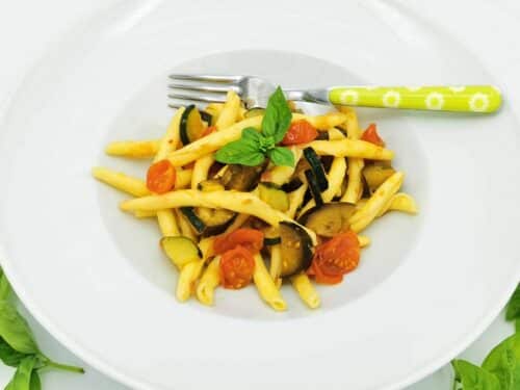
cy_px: 195
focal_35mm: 48
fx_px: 721
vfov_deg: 30.3
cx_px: 260
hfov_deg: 39.7
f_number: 1.6
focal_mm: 5.56
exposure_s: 1/1116
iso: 50
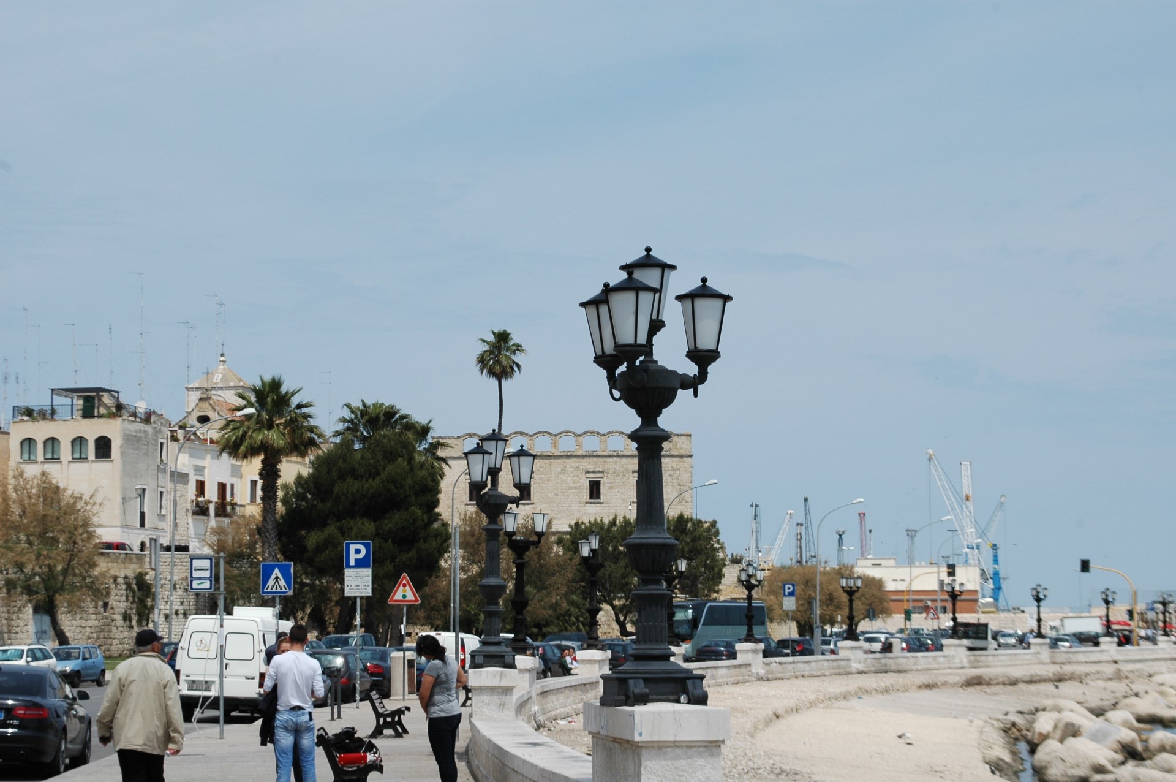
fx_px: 2692
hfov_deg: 24.6
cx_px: 588
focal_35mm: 82
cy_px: 391
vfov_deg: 16.5
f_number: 11
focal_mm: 55
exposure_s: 1/500
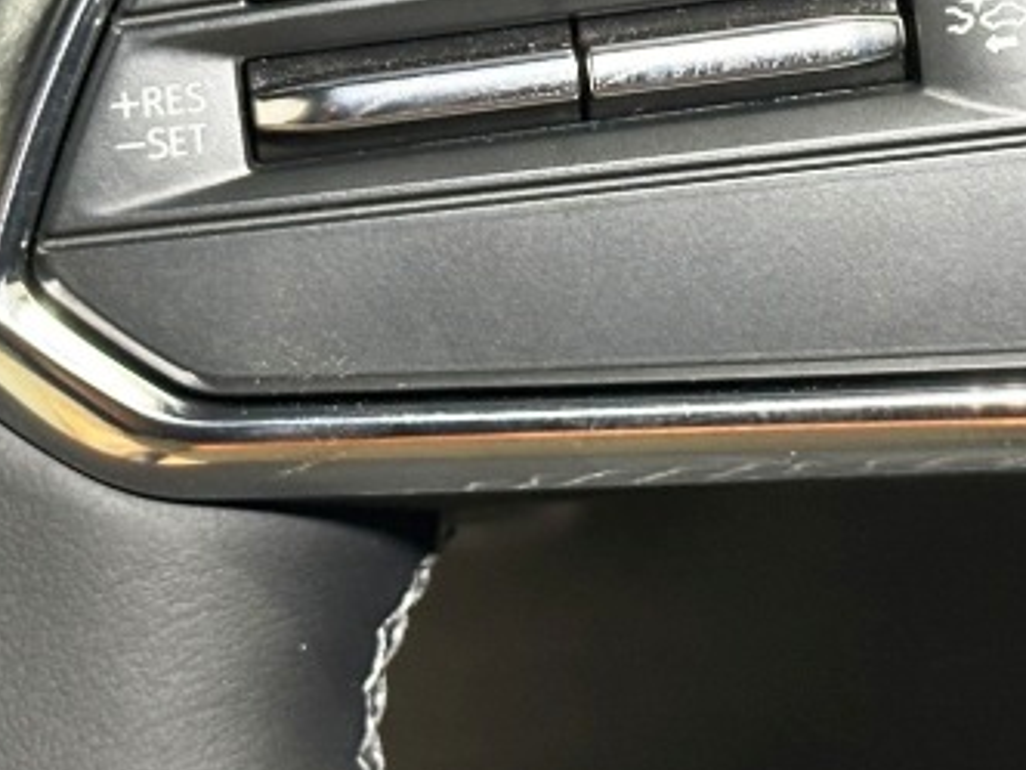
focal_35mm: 148
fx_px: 4387
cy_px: -25
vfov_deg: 9.9
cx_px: 692
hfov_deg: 13.3
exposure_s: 1/40
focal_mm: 6.86
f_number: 1.78
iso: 500
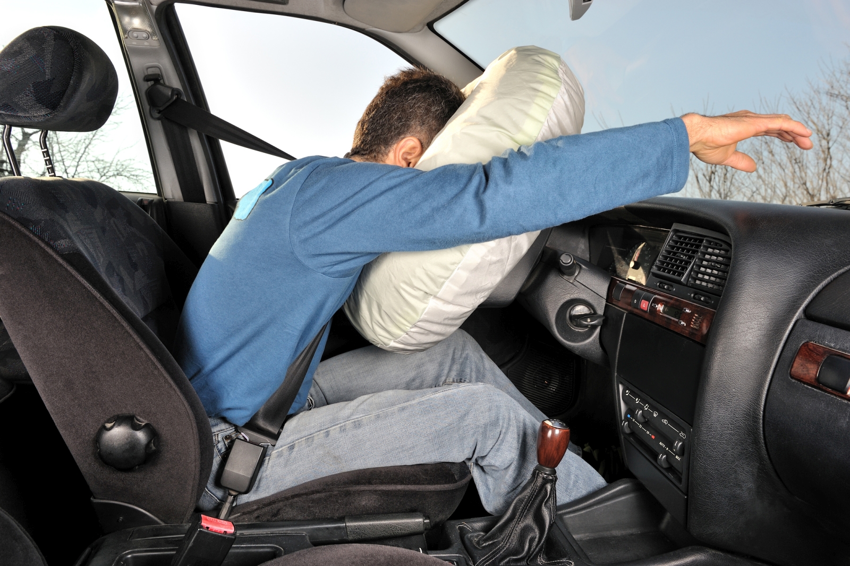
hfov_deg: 67.4
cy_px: 283
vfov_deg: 47.9
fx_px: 637
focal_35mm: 27
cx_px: 425
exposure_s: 1/250
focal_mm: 27
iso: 200
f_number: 10
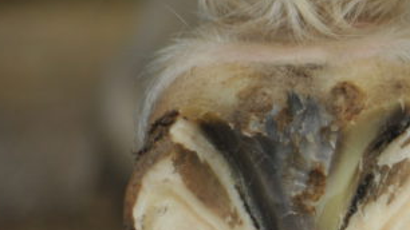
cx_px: 497
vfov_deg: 1.5
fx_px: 9000
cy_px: 172
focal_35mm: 828
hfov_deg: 2.6
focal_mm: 210
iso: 250
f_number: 4
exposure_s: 1/400
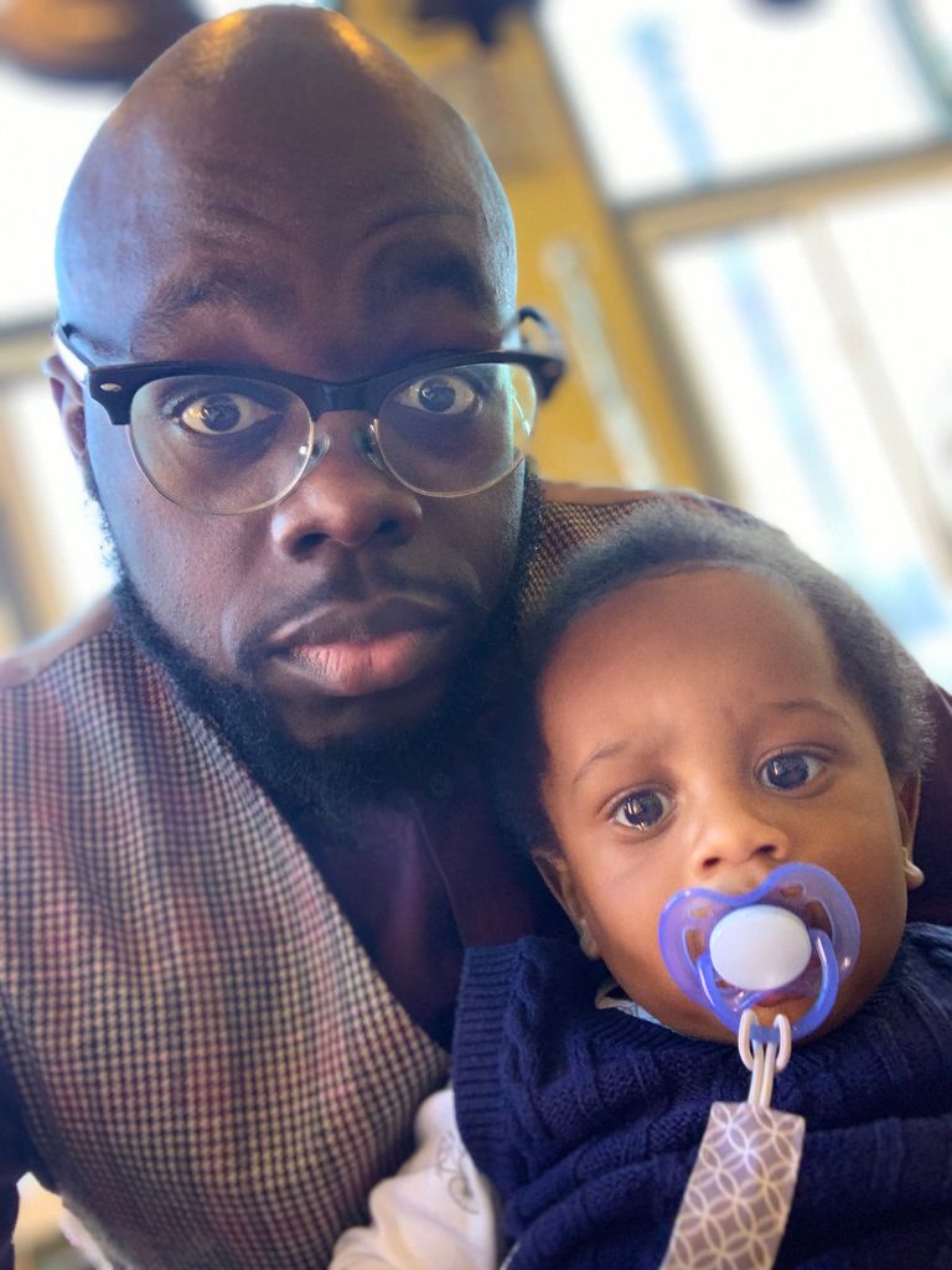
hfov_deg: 44.2
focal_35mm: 32
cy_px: 635
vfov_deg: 56.8
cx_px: 476
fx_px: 1173
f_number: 2.2
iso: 200
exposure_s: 1/60
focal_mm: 2.87
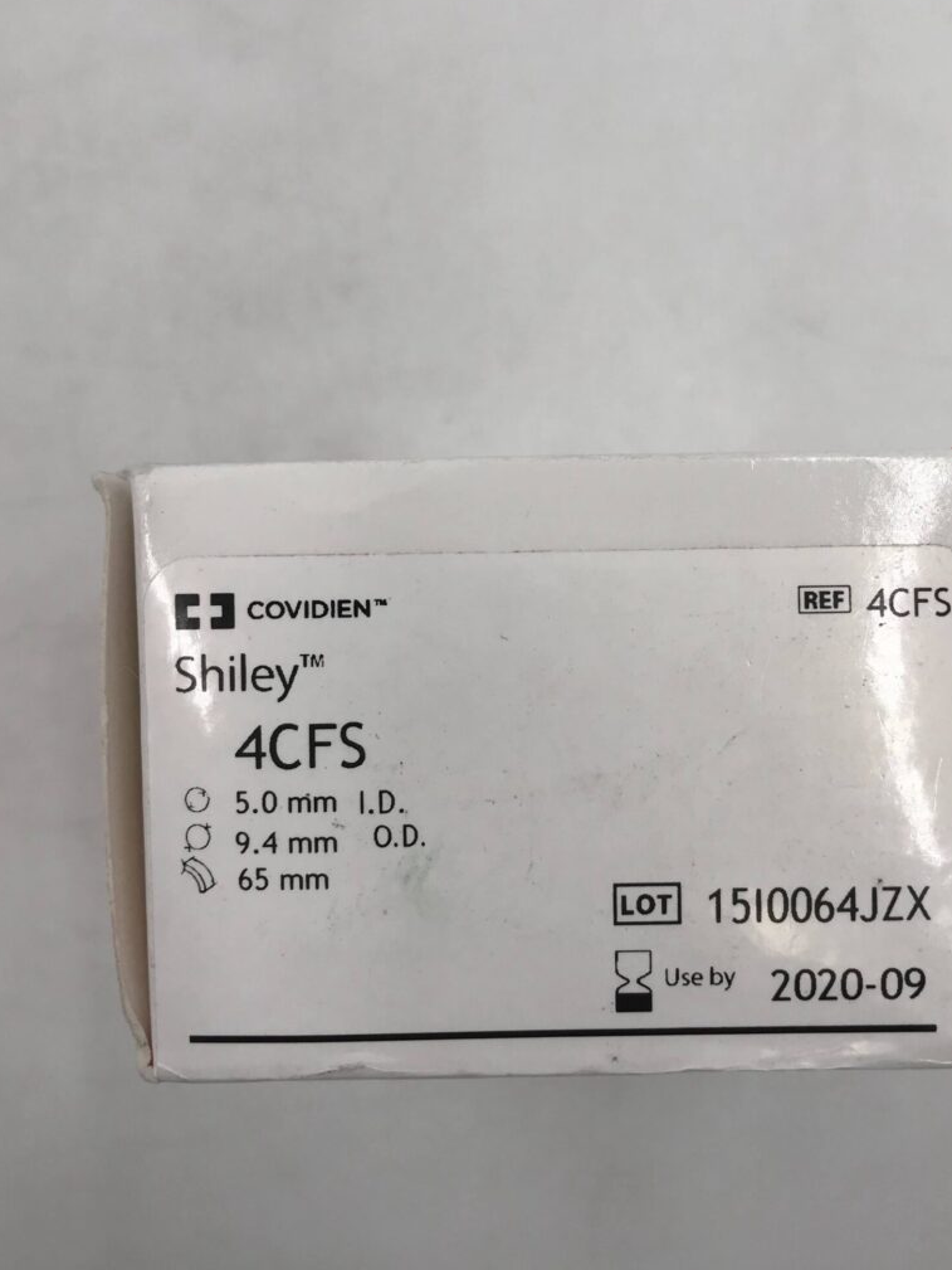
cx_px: 573
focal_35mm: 37
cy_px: 598
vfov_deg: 50.1
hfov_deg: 38.5
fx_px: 1356
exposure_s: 1/120
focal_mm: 3.99
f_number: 1.8
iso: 25
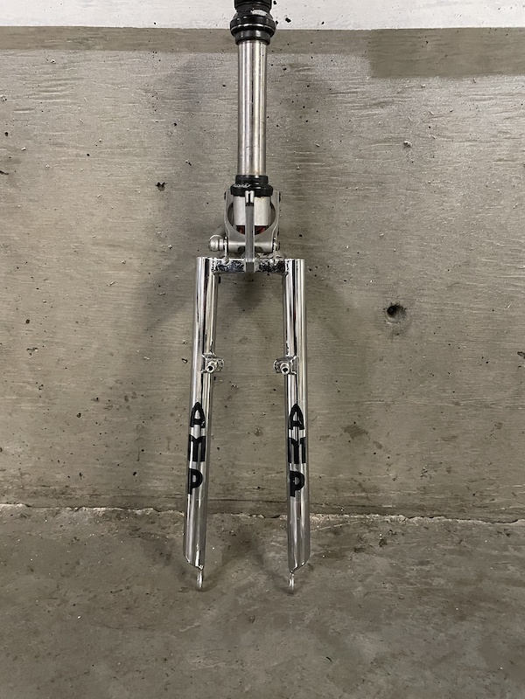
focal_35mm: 26
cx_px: 262
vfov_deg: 67.3
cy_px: 350
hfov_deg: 53.1
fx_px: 526
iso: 500
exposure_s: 1/40
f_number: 1.6
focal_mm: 4.2
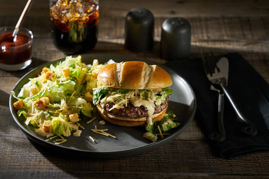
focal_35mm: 120
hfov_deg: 17.0
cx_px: 112
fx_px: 897
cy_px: 88
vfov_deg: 11.4
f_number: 4.5
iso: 640
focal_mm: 92
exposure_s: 1/125
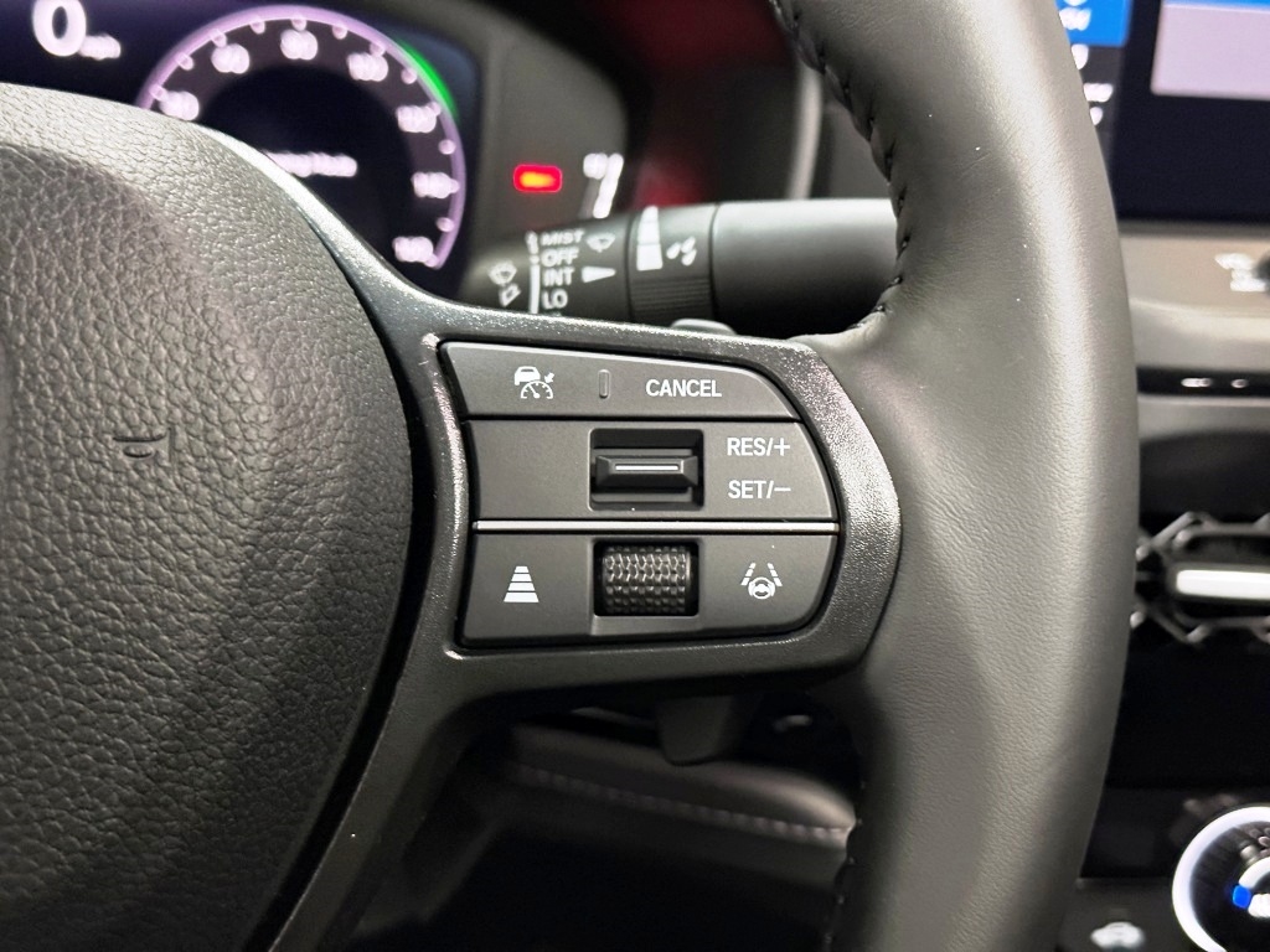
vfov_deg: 30.3
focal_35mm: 48
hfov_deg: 39.7
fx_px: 1761
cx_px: 635
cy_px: 476
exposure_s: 1/24
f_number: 1.78
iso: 640
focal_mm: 6.86
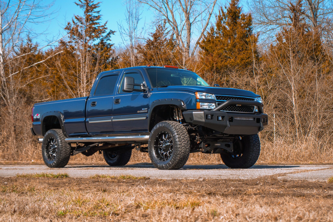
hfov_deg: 28.8
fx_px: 647
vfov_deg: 19.5
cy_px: 111
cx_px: 166
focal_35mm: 70
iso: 320
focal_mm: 70
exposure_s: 1/800
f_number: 5.6
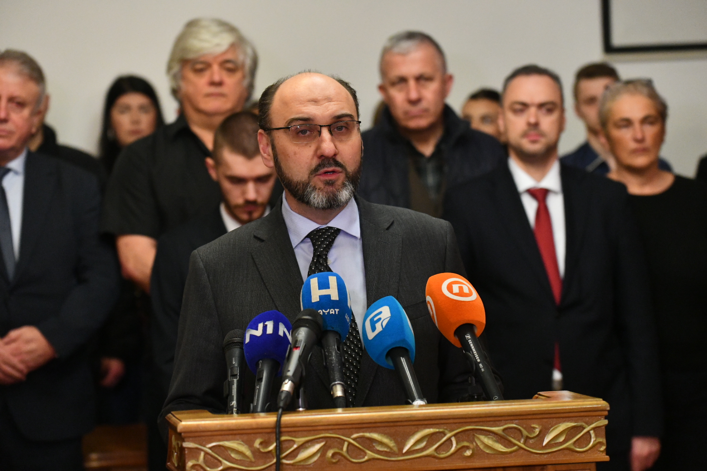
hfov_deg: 17.1
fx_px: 2356
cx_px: 354
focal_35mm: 120
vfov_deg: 11.4
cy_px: 236
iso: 6400
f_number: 4
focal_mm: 120
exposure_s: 1/400
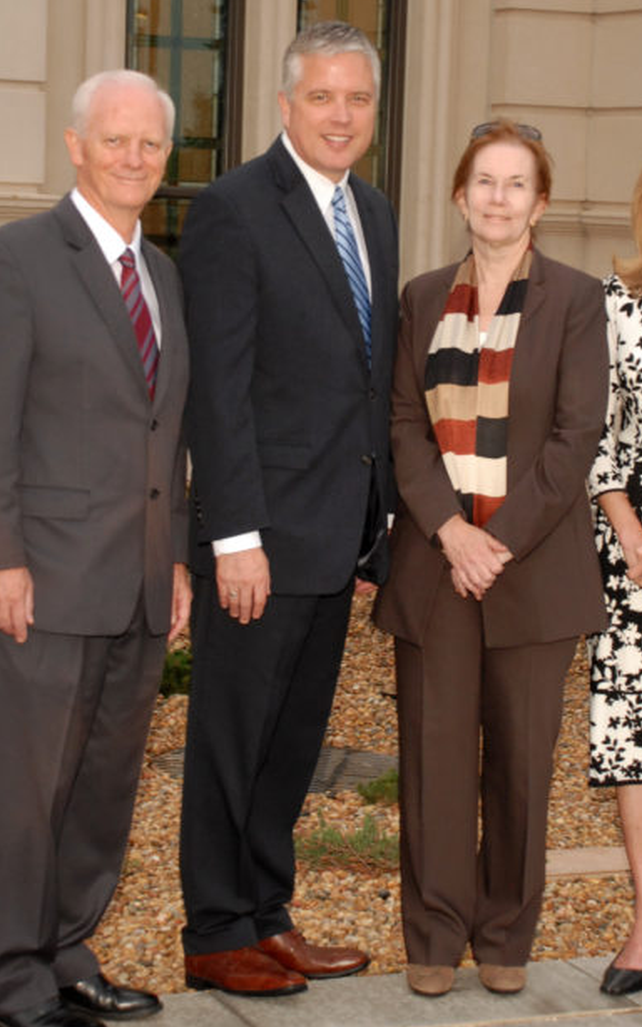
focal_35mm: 97
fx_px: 2714
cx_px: 382
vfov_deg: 21.4
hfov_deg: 13.5
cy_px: 428
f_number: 8
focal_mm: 38
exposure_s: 1/50
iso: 400
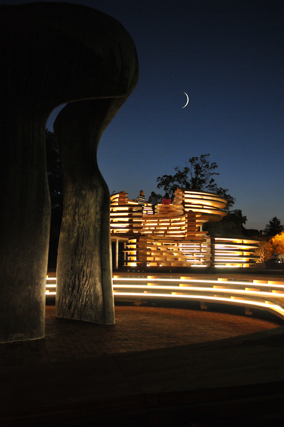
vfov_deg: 49.6
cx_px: 142
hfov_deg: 34.1
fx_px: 463
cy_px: 214
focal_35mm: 39
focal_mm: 26
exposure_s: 1/30
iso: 1400
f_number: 2.8
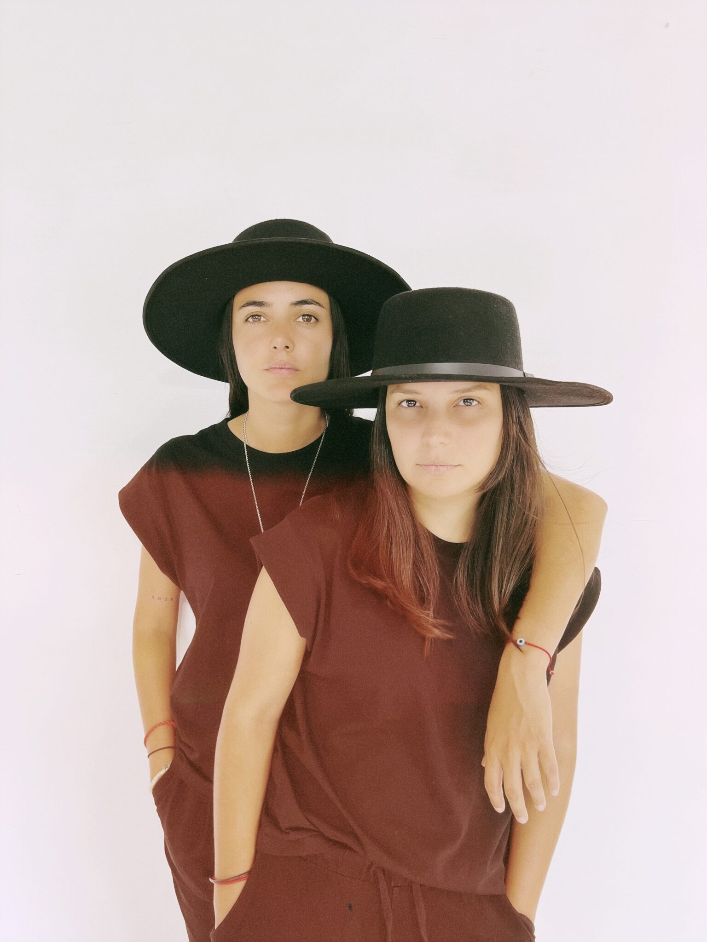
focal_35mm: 26
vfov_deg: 67.3
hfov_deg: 53.1
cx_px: 354
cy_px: 471
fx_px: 708
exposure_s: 1/60
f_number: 1.5
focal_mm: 5.7
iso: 80
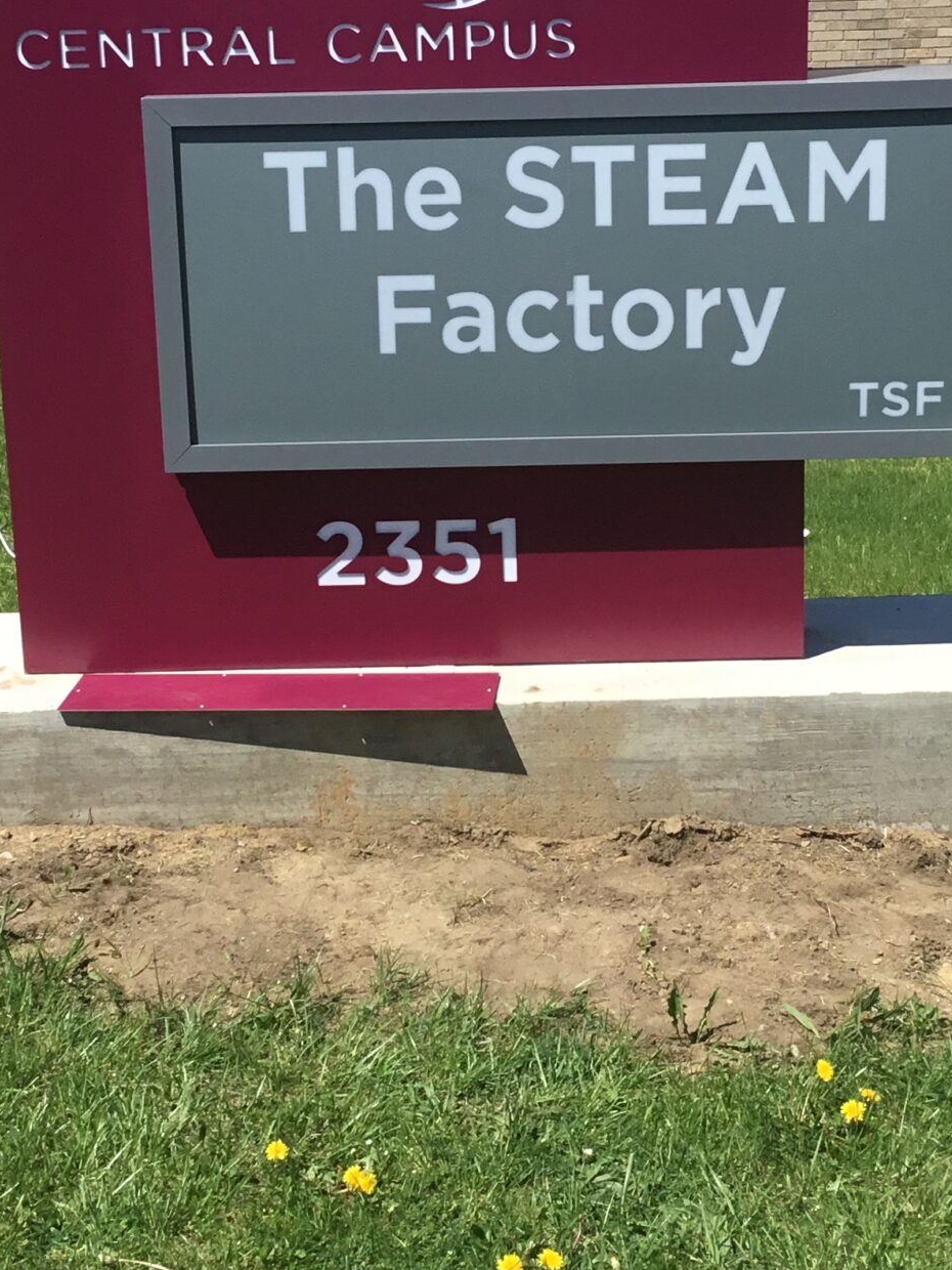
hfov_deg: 22.9
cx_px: 505
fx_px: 2347
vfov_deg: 30.1
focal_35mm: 64
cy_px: 477
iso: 25
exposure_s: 1/1508
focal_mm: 3.3
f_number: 2.4
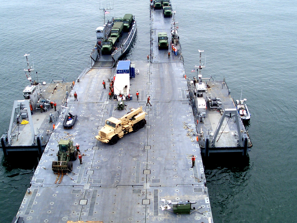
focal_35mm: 45
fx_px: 386
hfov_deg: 42.1
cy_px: 129
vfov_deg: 32.1
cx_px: 146
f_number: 4
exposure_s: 1/250
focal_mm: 4.8
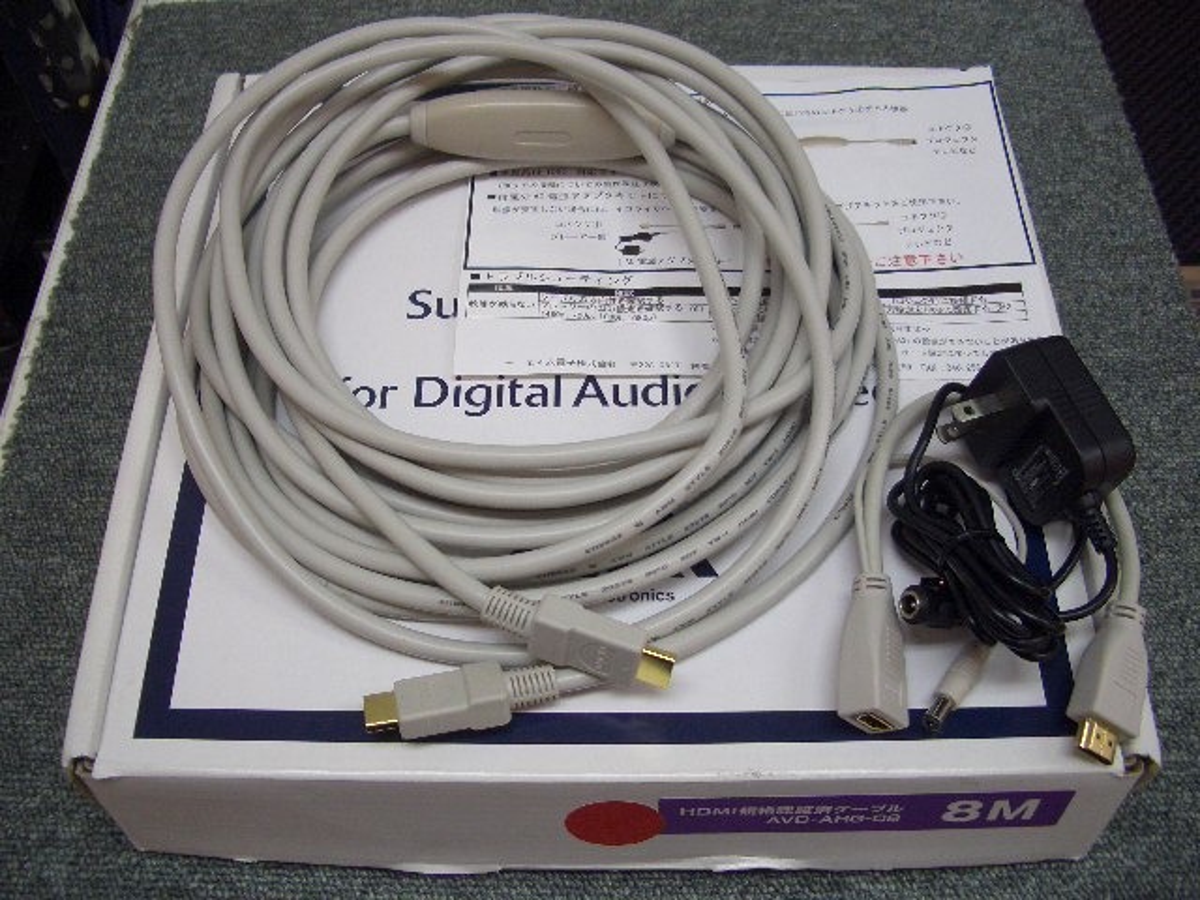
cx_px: 600
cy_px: 450
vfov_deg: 40.7
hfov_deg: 52.6
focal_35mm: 35
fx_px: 1213
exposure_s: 1/50
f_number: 2.6
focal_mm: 5.8
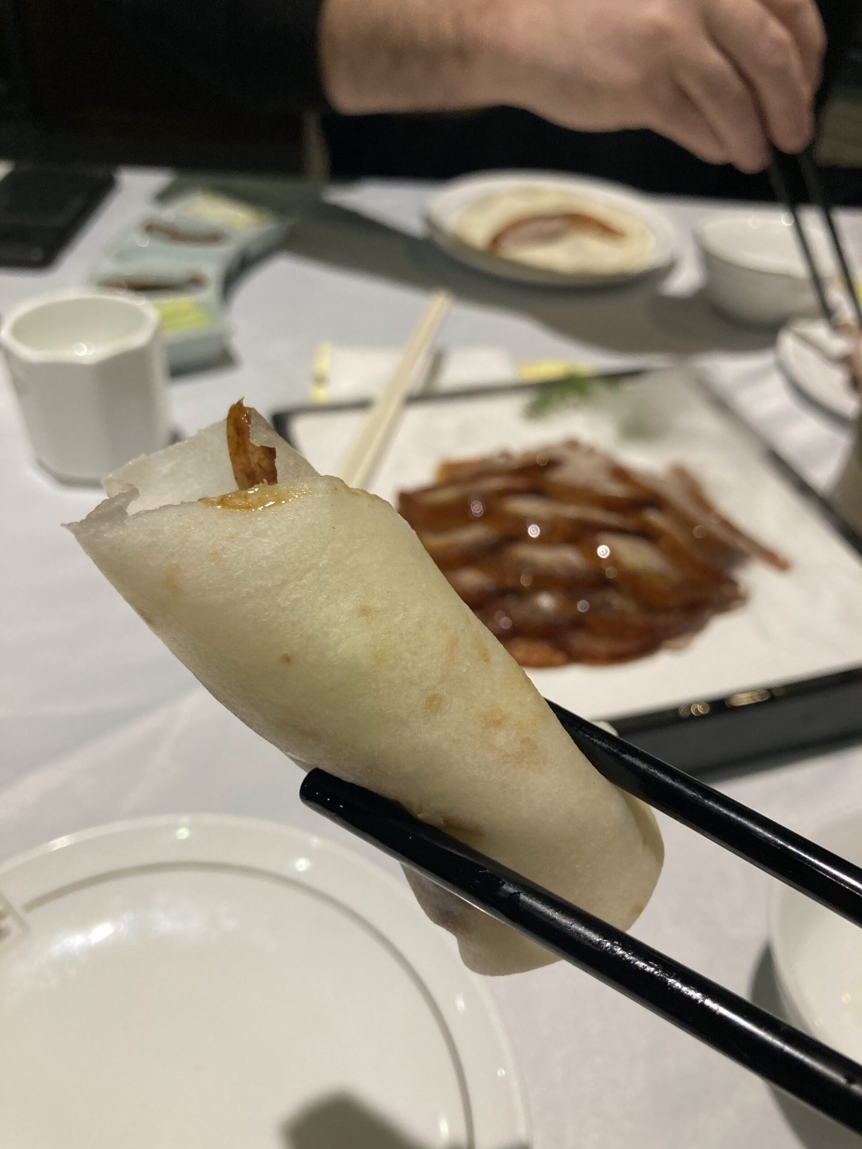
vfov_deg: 63.4
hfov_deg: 49.7
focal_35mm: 28
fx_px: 930
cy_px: 574
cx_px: 431
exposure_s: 1/50
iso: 80
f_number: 1.8
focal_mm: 3.99
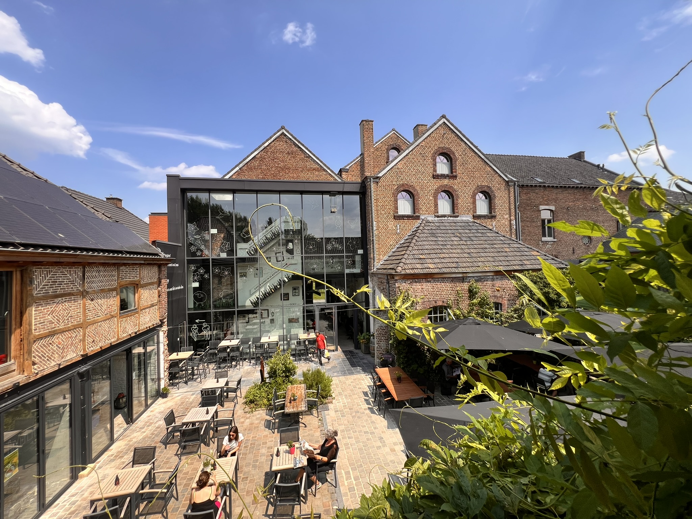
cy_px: 260
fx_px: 260
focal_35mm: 13
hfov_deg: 106.2
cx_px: 346
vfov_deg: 89.9
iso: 32
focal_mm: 1.57
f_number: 1.8
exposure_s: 1/717
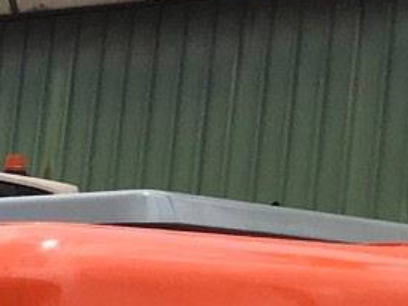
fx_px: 2441
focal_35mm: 207
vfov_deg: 7.1
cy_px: 397
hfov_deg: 9.0
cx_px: -420
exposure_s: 1/1773
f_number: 1.8
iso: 20
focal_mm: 3.99
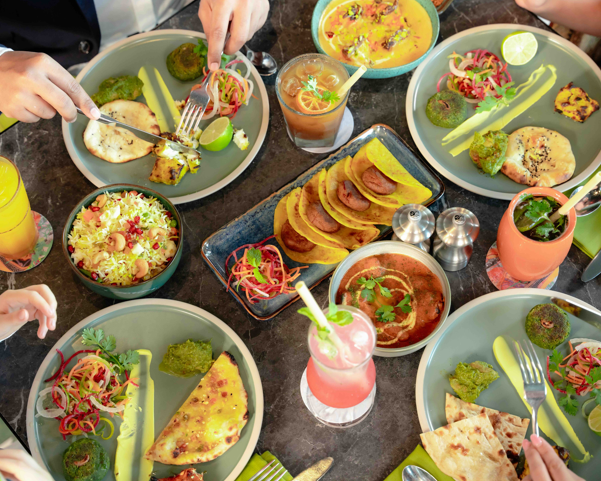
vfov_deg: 25.2
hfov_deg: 31.2
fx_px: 1077
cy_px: 241
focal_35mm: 61
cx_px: 297
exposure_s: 1/125
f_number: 3.5
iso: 800
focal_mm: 53.5
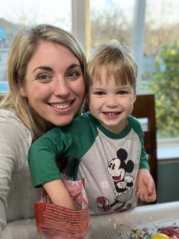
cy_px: 120
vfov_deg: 60.0
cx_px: 90
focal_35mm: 30
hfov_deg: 46.8
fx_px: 207
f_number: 2.2
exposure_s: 1/60
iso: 250
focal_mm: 2.71
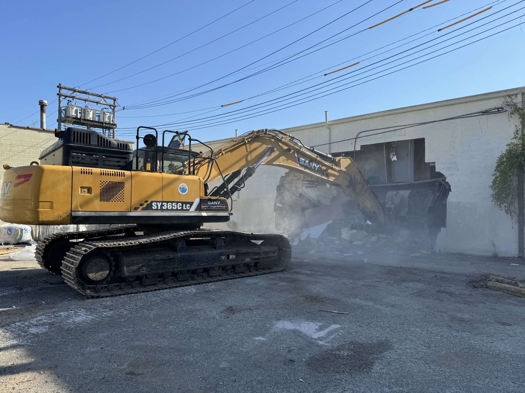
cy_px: 196
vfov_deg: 56.8
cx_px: 262
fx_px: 364
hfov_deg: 71.6
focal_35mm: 24
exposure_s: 1/2959
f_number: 1.78
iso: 80
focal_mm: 6.76
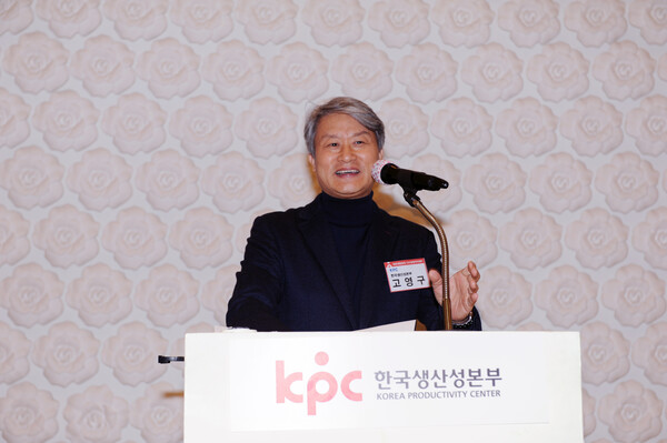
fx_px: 1296
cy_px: 222
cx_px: 334
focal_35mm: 70
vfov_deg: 19.4
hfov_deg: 28.9
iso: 200
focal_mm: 70
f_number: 5
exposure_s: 1/60
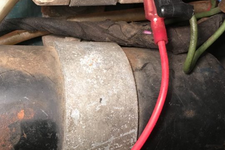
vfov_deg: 21.2
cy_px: 58
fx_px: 400
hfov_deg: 30.8
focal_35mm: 64
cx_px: 52
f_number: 2.2
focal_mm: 4.15
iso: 40
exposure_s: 1/30
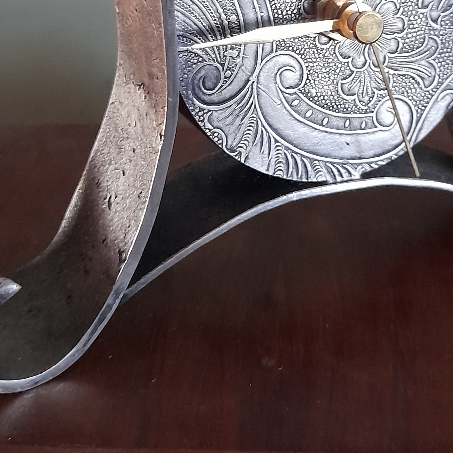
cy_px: 14
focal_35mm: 61
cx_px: 288
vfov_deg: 26.8
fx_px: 903
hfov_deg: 28.0
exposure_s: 1/25
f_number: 2
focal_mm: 4.6
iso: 640
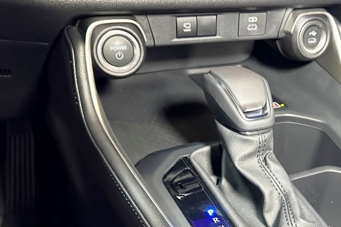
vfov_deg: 27.5
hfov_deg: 38.7
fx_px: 454
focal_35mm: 48
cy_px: 180
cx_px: 298
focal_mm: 6.86
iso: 800
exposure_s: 1/40
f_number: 1.78
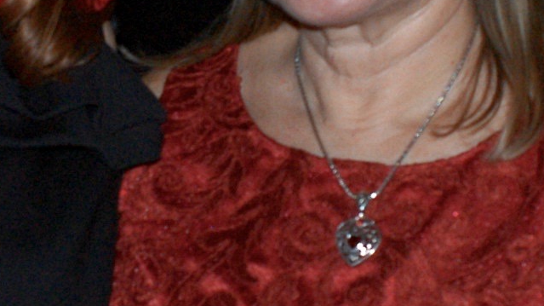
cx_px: 232
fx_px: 2985
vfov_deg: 5.9
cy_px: 42
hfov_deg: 10.4
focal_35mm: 207
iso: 640
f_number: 4.5
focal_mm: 28
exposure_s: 1/60
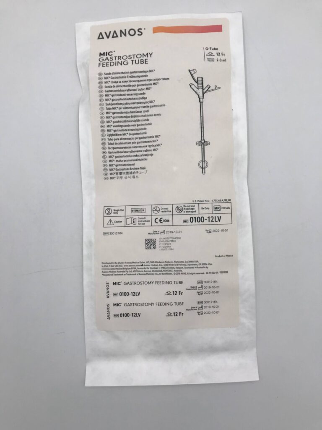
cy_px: 215
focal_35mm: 28
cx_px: 161
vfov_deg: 63.4
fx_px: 347
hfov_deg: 49.7
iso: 20
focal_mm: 3.99
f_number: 1.8
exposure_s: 1/251
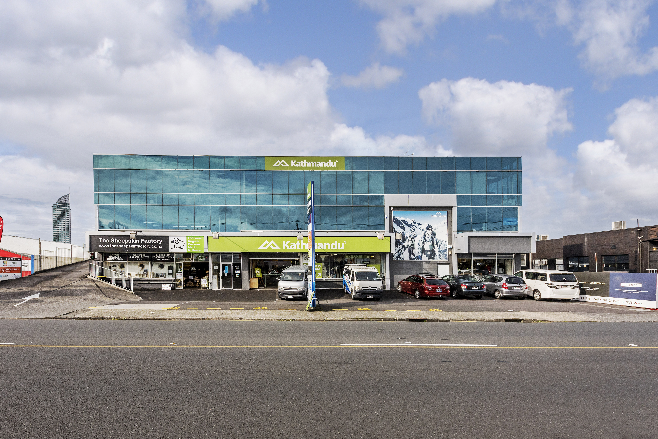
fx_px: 293
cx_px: 329
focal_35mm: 16
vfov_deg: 73.8
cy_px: 220
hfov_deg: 96.7
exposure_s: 1/1600
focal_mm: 16
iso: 320
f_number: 9
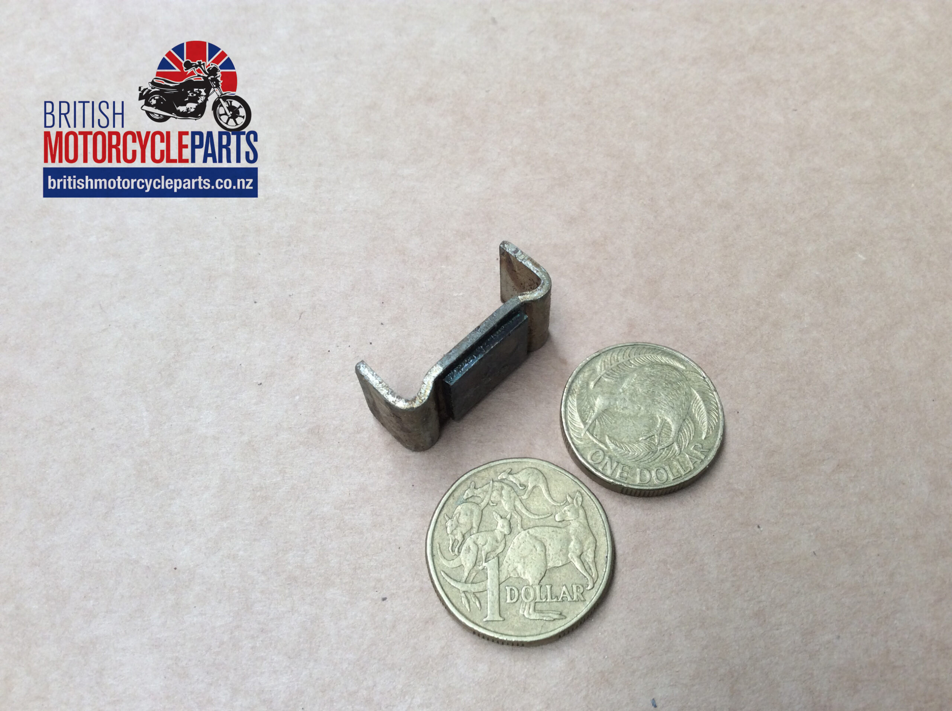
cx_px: 476
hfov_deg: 56.9
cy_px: 356
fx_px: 879
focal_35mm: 32
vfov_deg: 44.1
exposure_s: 1/25
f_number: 2.4
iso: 32
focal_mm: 3.3
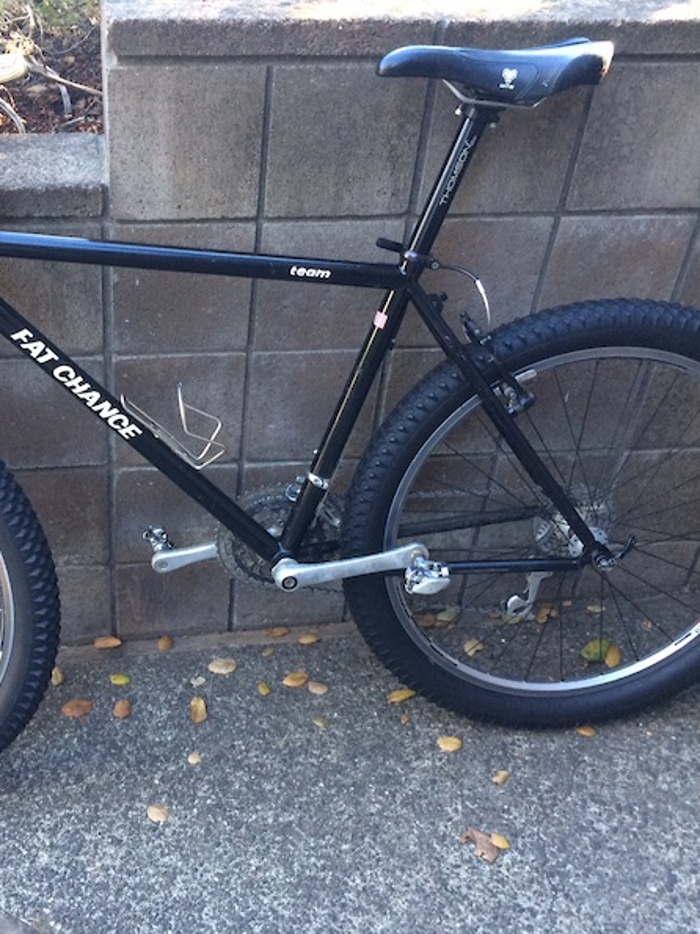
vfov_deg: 47.9
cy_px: 469
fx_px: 1052
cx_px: 195
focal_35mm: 39
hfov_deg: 36.1
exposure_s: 1/30
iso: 64
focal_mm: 4.15
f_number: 2.2
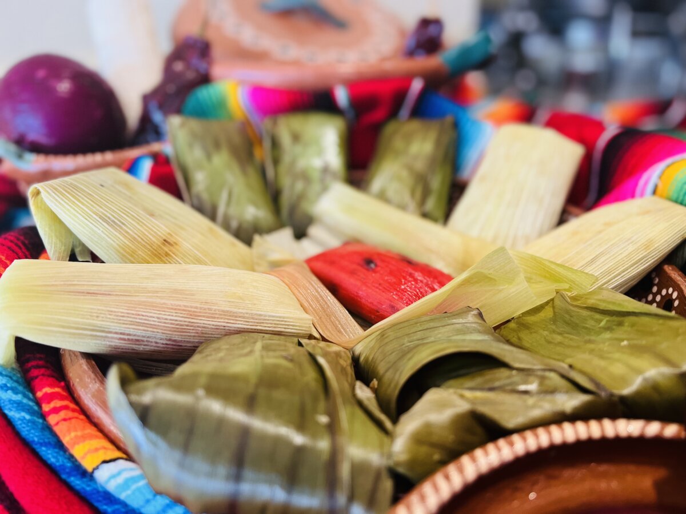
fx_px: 515
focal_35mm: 26
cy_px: 257
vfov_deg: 53.1
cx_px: 343
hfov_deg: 67.3
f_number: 1.5
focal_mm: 5.7
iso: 125
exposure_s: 1/60
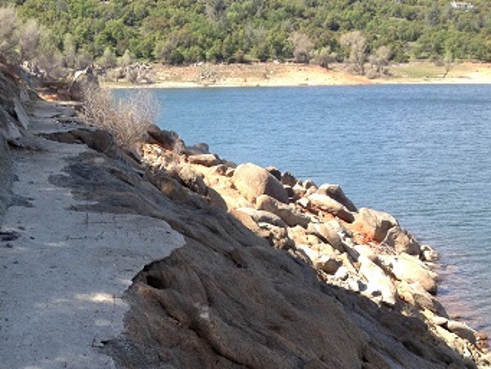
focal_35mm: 67
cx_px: 60
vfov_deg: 21.8
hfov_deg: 28.0
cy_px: 272
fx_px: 951
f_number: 2.4
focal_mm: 4.28
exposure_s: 1/557
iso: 50
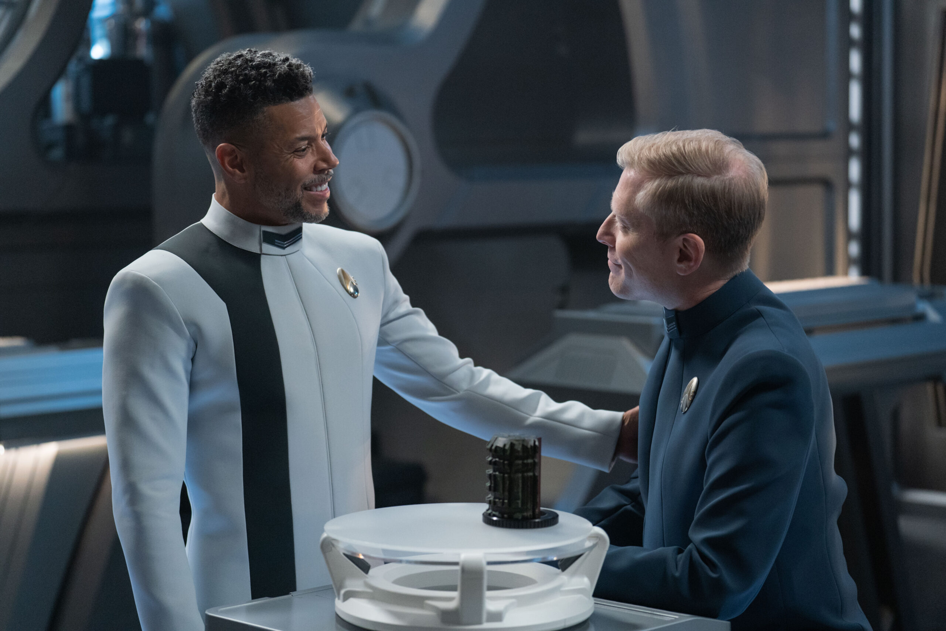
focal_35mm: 76
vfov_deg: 17.9
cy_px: 316
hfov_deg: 26.6
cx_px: 473
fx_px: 1997
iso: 3200
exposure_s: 1/250
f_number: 2.8
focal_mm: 76
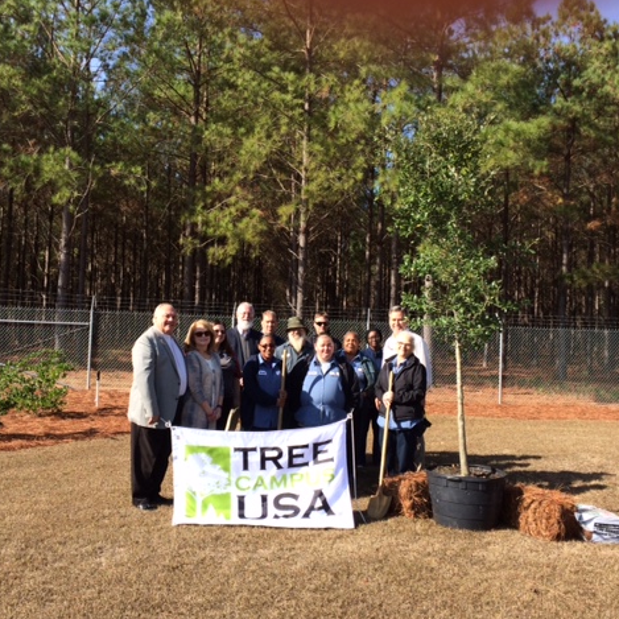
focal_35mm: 35
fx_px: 708
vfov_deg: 47.2
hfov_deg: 47.2
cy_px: 310
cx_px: 284
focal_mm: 4.15
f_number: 2.2
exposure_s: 1/954
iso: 32
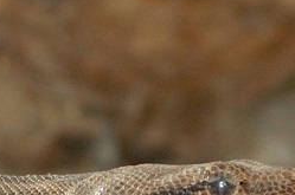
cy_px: 196
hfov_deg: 3.5
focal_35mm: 591
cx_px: 186
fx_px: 4834
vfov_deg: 2.3
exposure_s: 1/60
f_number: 5.6
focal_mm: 70
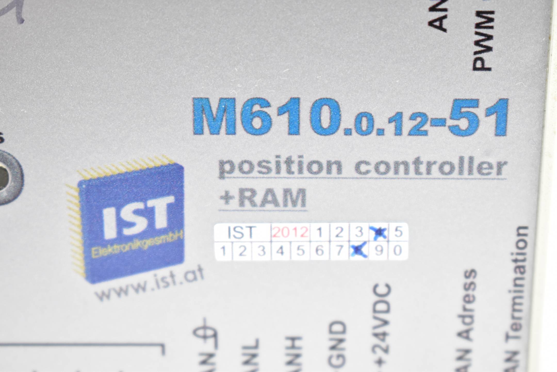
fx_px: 1277
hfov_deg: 24.6
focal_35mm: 82
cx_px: 278
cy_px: 186
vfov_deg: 16.6
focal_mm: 55
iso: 1400
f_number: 5.6
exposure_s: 1/100
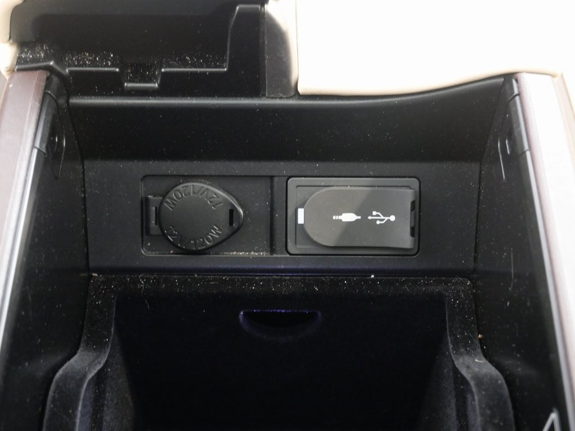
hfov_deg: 30.3
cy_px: 216
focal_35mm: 64
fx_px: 1063
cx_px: 288
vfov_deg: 22.9
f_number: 5
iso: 3200
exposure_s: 1/3.2
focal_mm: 32
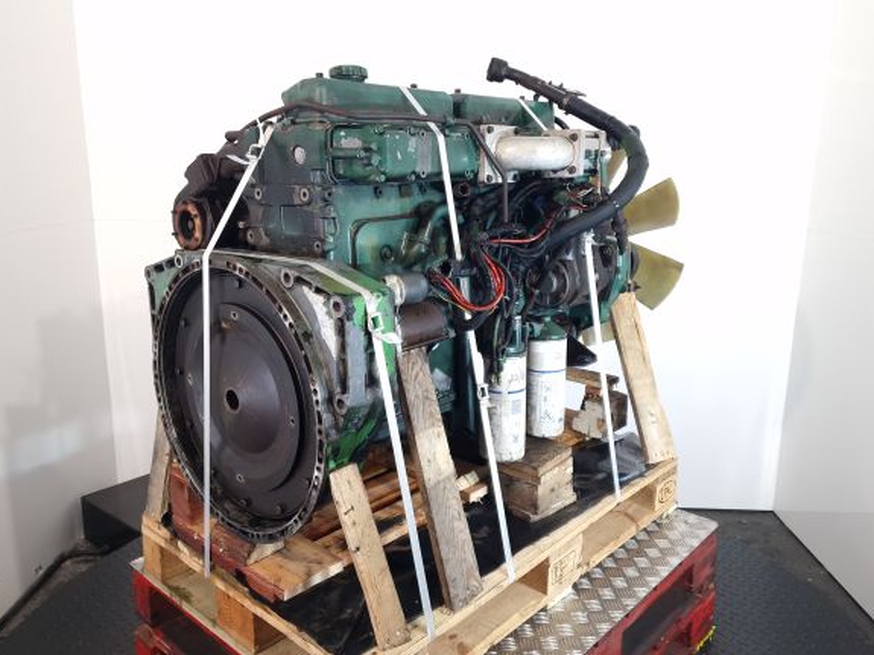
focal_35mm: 24
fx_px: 606
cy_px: 318
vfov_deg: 56.8
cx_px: 436
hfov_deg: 71.6
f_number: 1.8
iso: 100
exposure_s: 1/50
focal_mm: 6.4
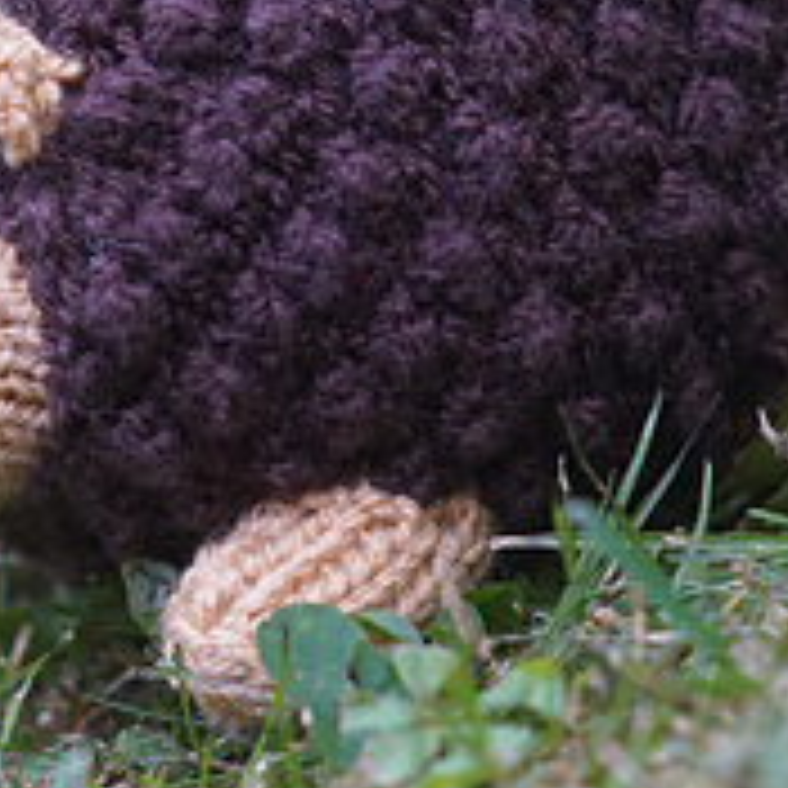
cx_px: 275
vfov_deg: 9.6
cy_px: 207
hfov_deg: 9.6
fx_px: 4687
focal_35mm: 182
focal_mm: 50
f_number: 4
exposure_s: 1/160
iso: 800
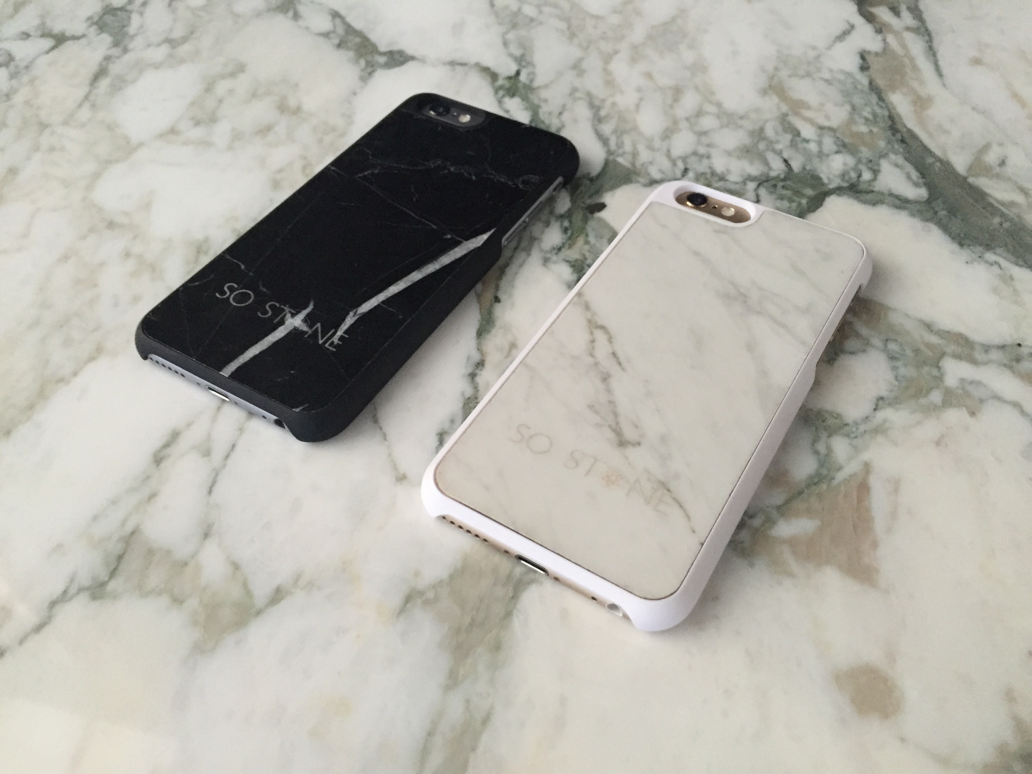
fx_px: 865
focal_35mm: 29
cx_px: 516
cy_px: 387
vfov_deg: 48.2
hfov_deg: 61.7
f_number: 2.2
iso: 250
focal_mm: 4.15
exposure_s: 1/20
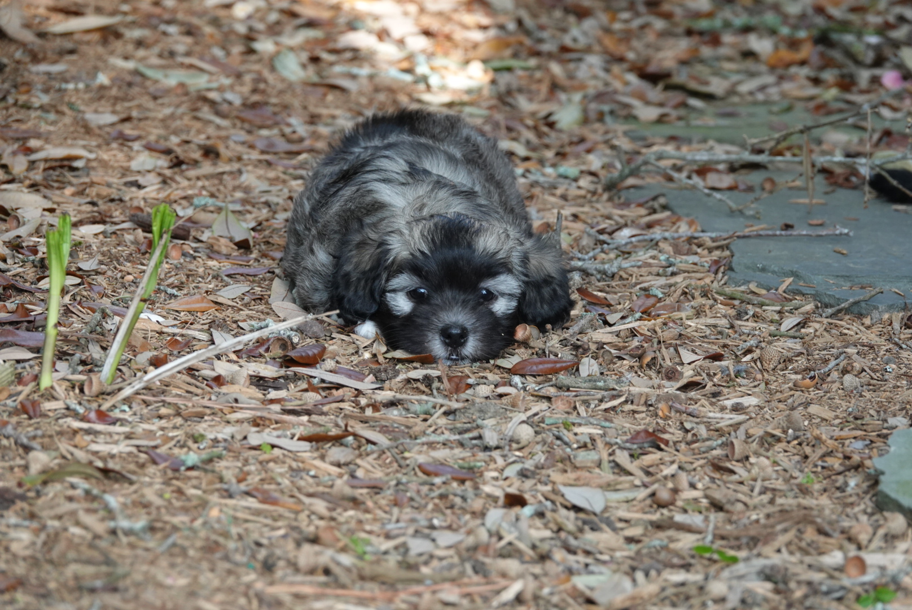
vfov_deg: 7.2
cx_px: 456
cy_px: 305
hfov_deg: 10.7
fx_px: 4867
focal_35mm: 192
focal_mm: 70.27
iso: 500
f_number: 4
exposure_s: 1/250
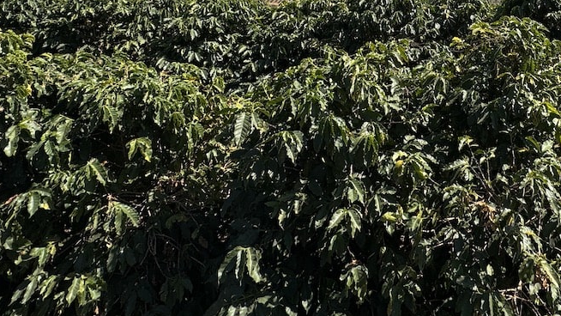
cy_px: -44
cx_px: 416
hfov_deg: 64.2
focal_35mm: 28
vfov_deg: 34.8
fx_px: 417
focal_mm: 2.22
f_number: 2.2
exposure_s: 1/1976
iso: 50
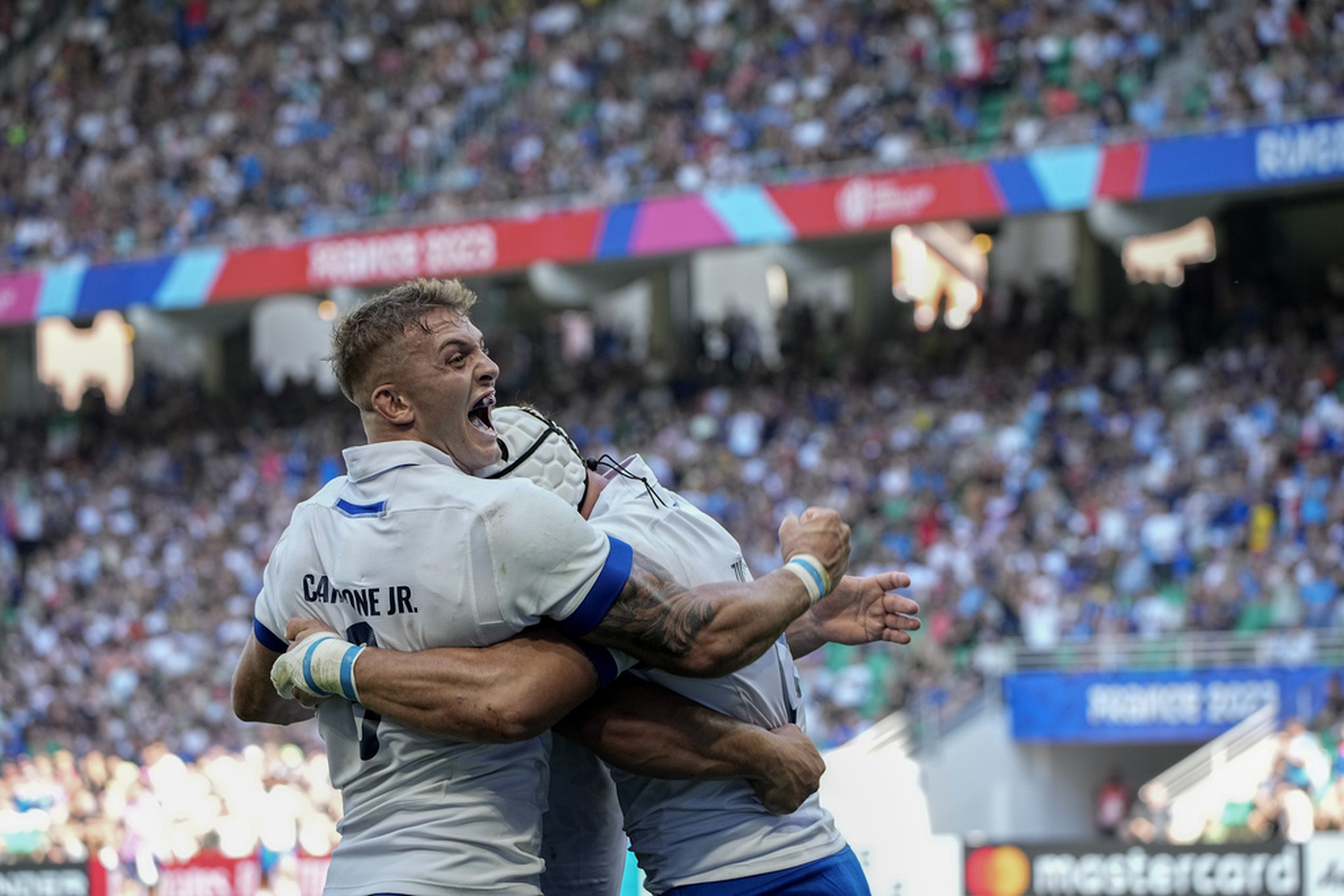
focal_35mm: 162
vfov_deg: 8.5
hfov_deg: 12.7
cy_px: 448
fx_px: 6048
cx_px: 672
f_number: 5.6
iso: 1600
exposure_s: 1/640
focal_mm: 162
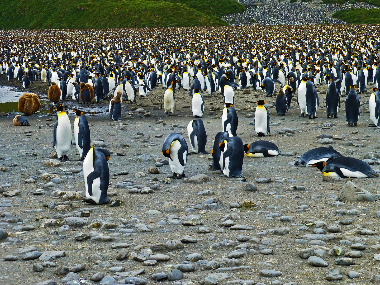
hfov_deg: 23.0
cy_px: 142
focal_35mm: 85
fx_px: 933
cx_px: 190
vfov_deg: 17.4
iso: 100
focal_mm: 14.2
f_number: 5.1
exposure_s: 1/320
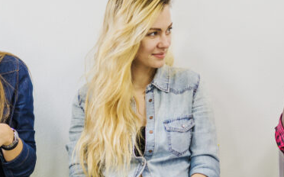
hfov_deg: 11.7
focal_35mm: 179
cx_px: 185
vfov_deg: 7.3
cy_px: 108
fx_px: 1385
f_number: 2.8
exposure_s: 1/160
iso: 640
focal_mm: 85
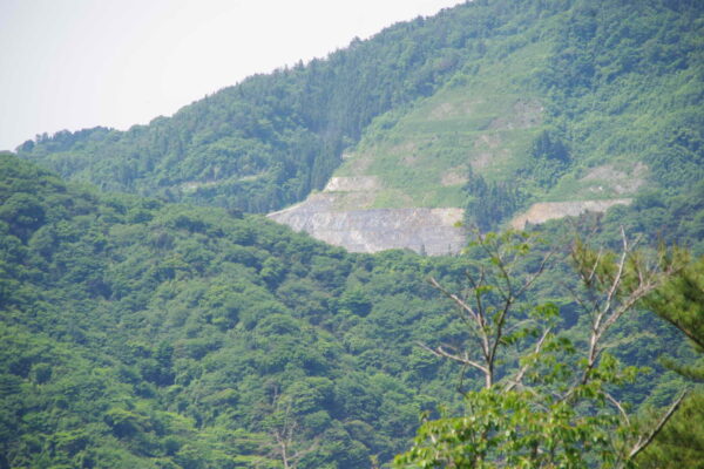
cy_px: 234
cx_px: 352
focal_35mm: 199
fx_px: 3891
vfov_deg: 6.9
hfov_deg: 10.3
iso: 100
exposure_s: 1/180
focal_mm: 133
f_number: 8
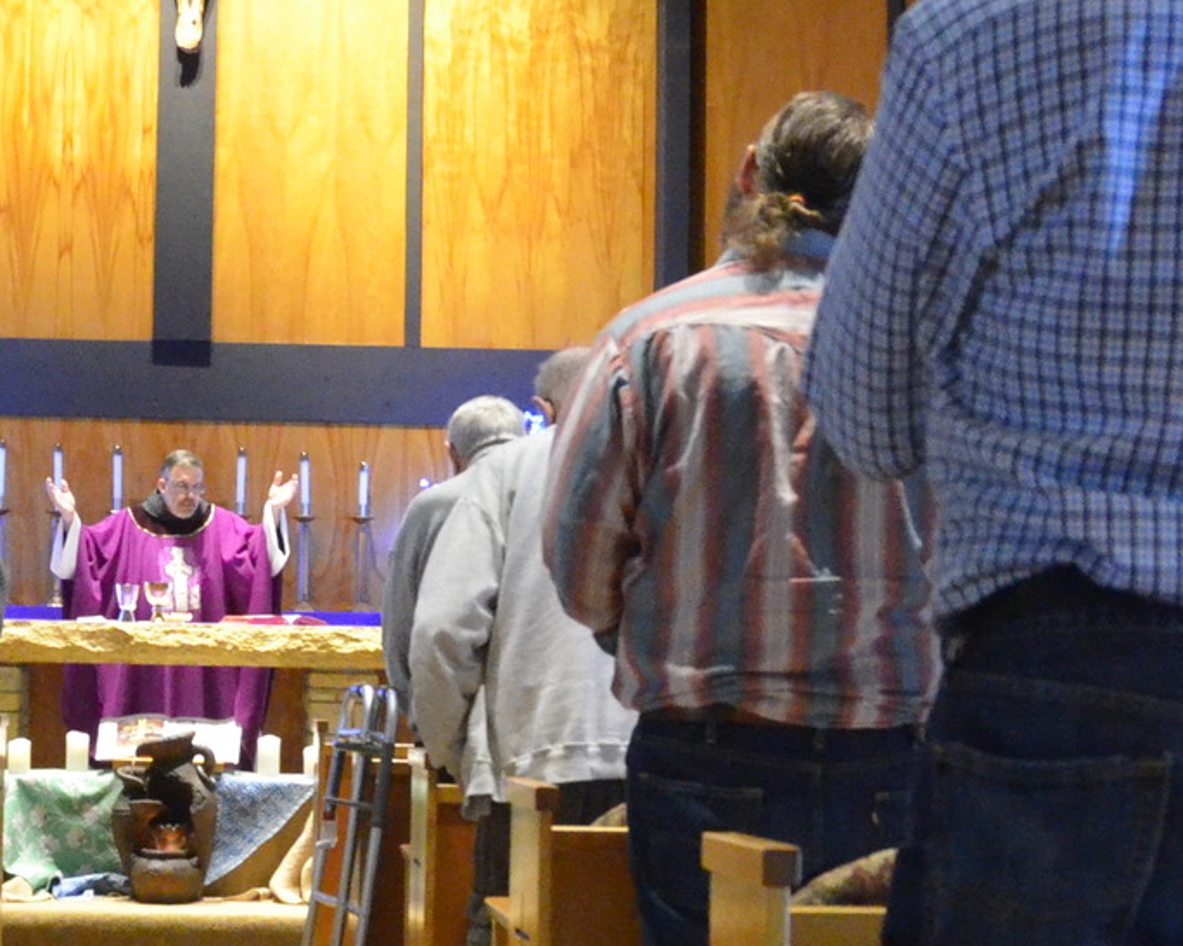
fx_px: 2591
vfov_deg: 20.7
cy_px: 559
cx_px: 258
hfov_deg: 25.3
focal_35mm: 74
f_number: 3.5
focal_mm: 18
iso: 6400
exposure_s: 1/80
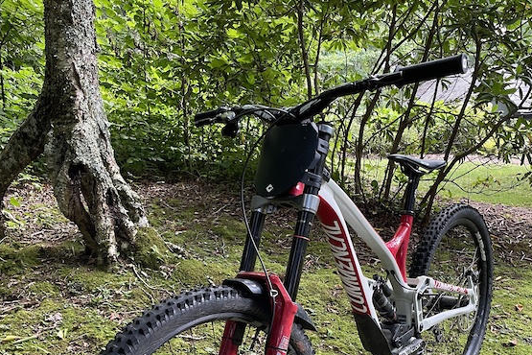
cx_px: 285
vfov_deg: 32.4
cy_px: 322
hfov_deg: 49.5
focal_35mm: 39
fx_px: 576
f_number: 1.6
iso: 125
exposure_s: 1/60
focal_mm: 4.2
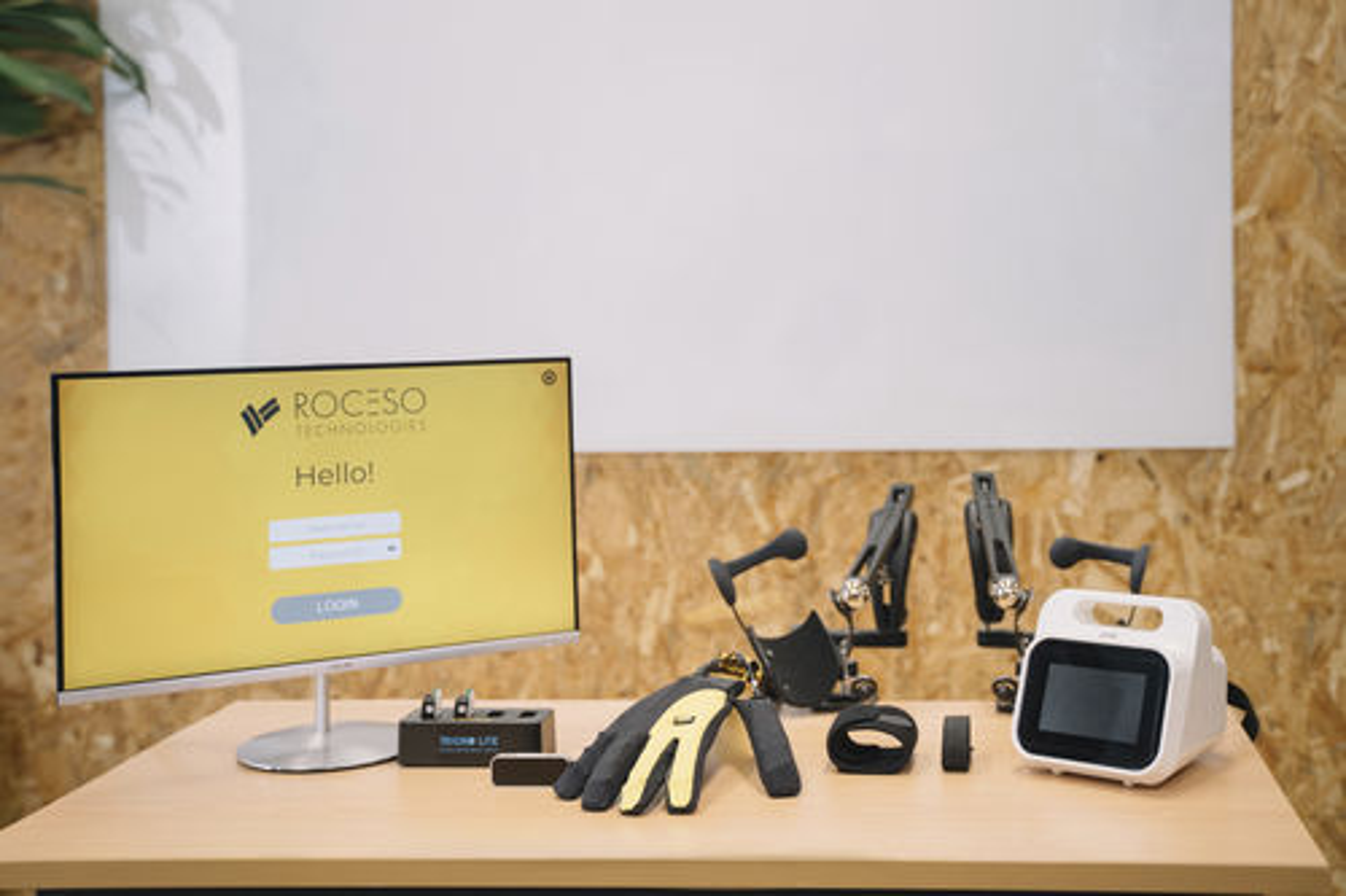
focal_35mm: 48
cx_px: 673
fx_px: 1794
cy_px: 448
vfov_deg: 28.1
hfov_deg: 41.1
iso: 1000
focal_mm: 48
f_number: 2.8
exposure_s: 1/200
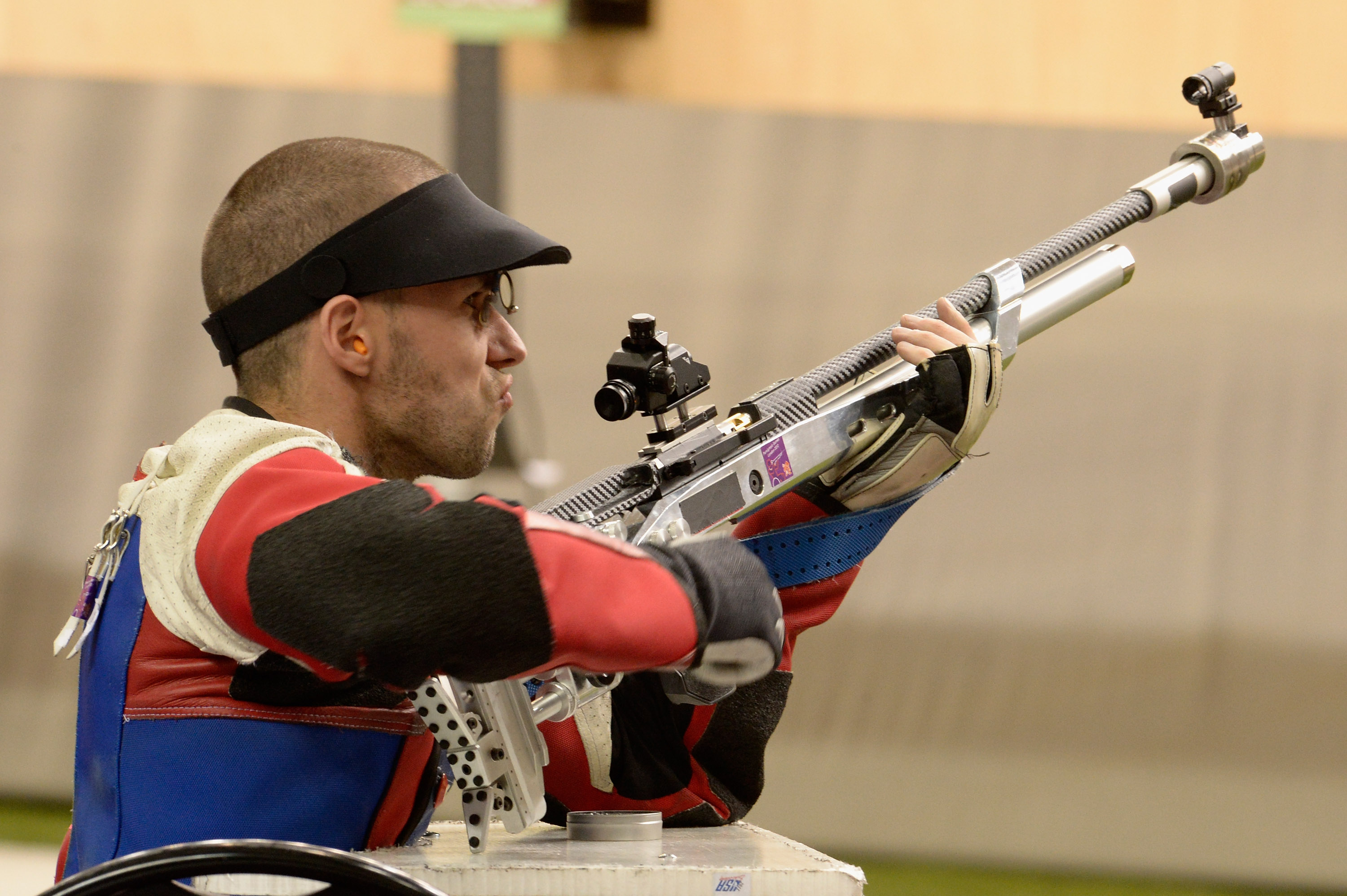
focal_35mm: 400
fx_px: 14959
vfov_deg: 3.4
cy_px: 448
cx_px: 674
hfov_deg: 5.2
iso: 4000
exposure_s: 1/160
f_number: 16
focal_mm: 400
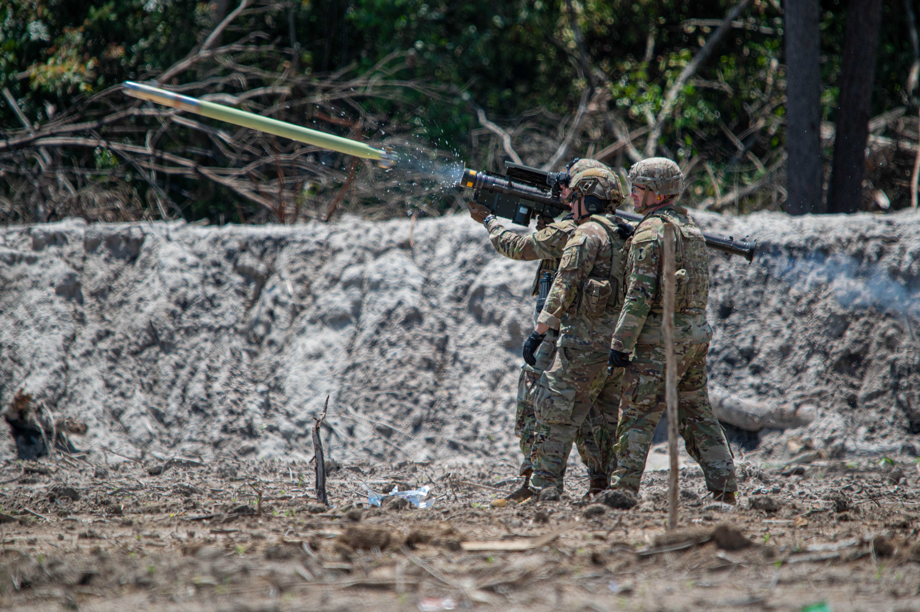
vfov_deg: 2.7
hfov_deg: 4.1
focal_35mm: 500
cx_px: 460
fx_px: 12769
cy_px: 306
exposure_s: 1/1250
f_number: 6.3
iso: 560
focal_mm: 500
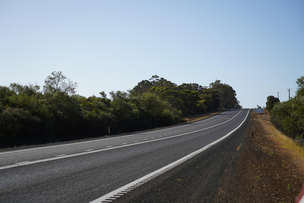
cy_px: 102
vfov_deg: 19.7
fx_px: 583
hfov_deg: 29.2
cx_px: 152
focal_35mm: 69
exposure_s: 1/1000
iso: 100
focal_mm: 69
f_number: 4.5
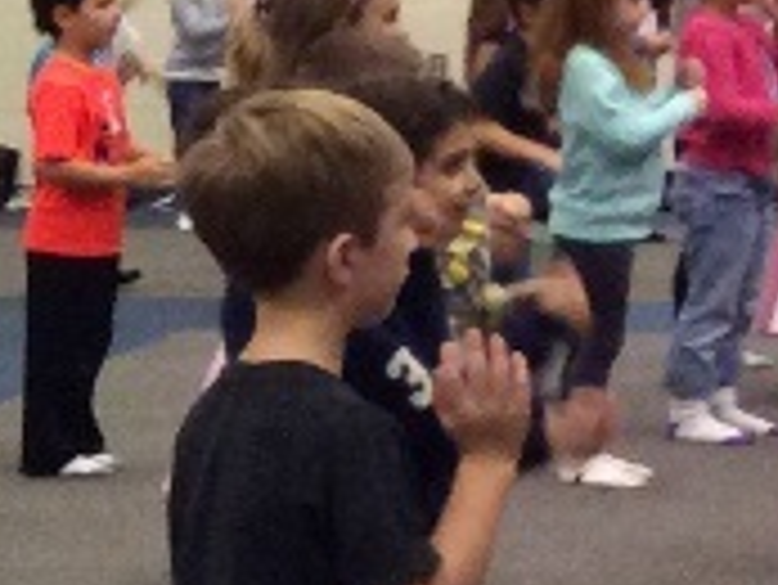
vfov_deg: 7.8
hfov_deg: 9.5
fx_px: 4251
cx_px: -980
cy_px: 538
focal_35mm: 189
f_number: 2.4
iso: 200
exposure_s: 1/24
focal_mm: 3.3
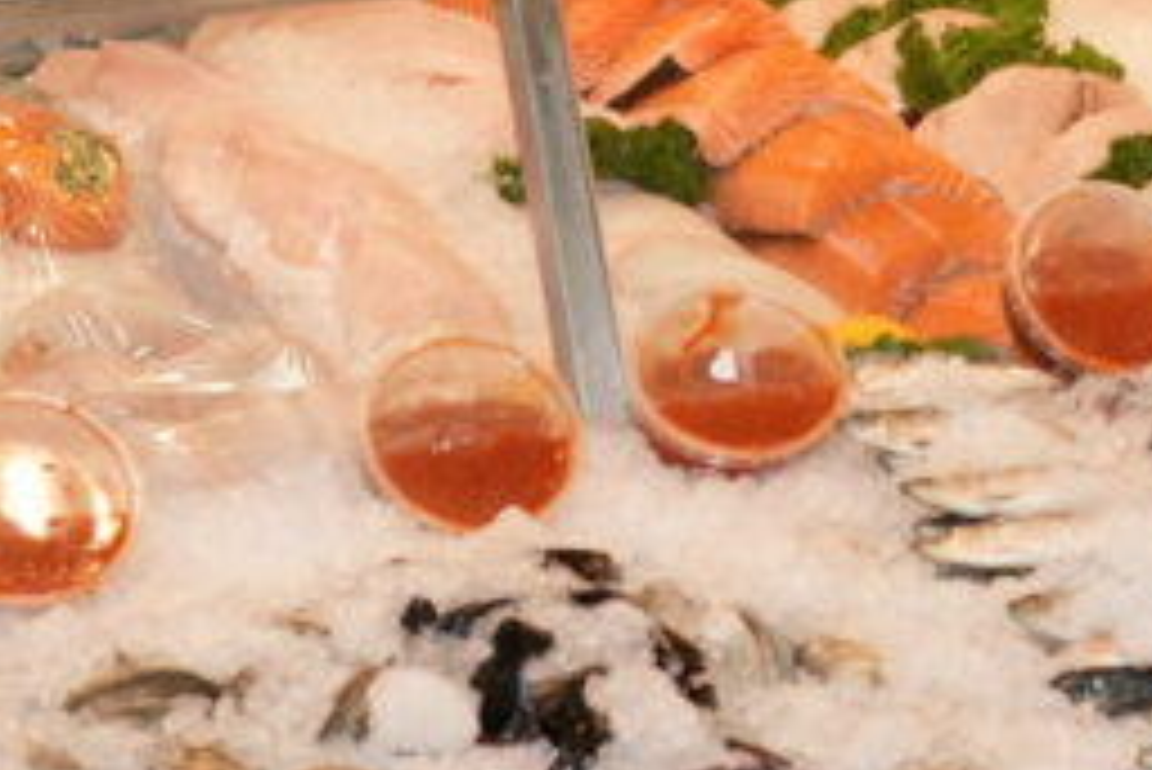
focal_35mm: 210
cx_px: 1508
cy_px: -1018
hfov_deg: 9.6
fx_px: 6724
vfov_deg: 6.3
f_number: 5
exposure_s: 1/160
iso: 500
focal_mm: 35
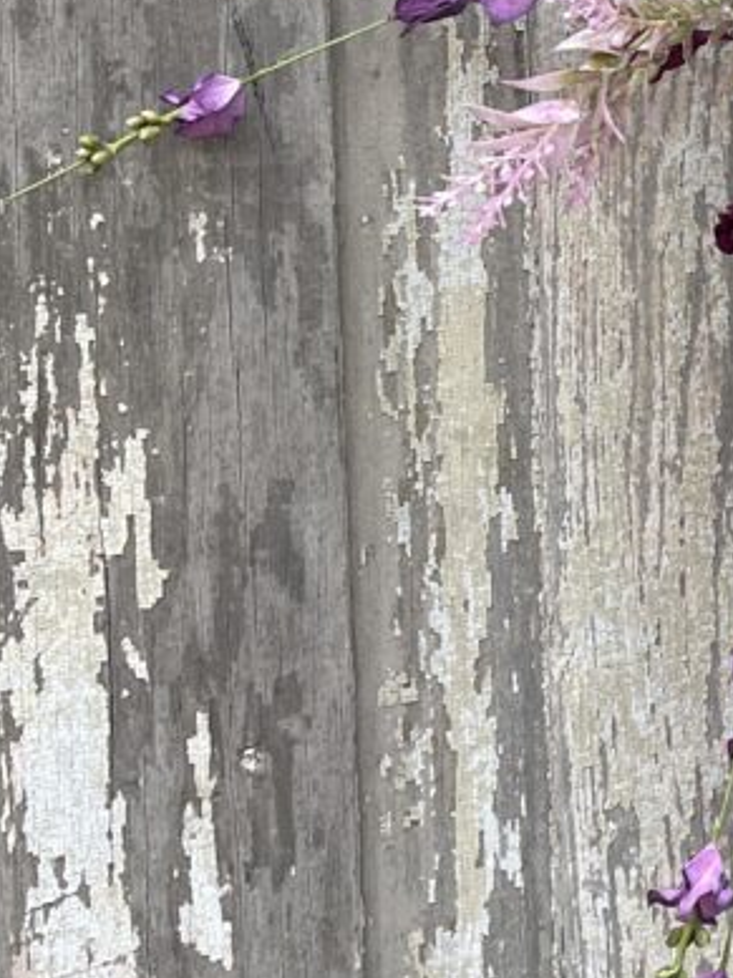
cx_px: 1406
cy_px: 3
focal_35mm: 99
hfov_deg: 13.2
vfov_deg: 19.3
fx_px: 2795
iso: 32
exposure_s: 1/359
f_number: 1.6
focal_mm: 5.1
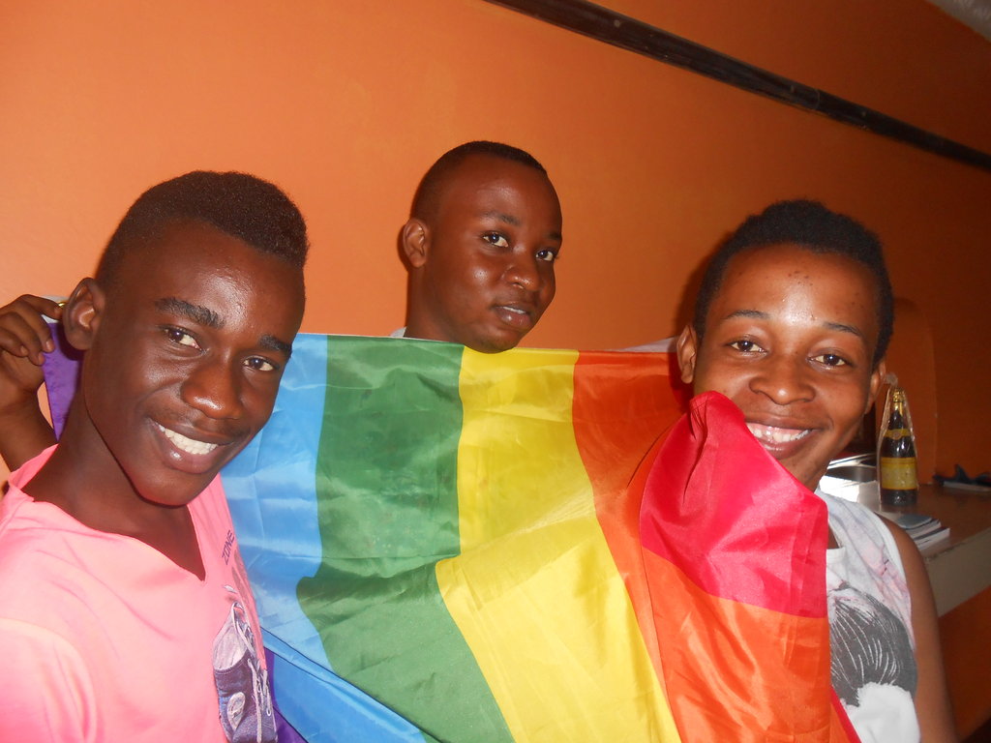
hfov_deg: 67.3
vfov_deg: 53.1
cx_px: 496
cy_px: 372
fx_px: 744
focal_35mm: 26
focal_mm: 4.6
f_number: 3.5
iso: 200
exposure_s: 1/25
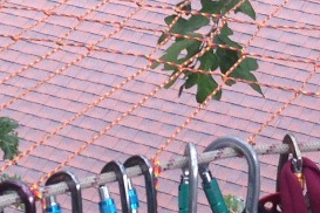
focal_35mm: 181
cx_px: 139
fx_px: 1609
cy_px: -53
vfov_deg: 7.5
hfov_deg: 11.4
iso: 50
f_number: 2.4
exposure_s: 1/135
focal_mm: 4.12
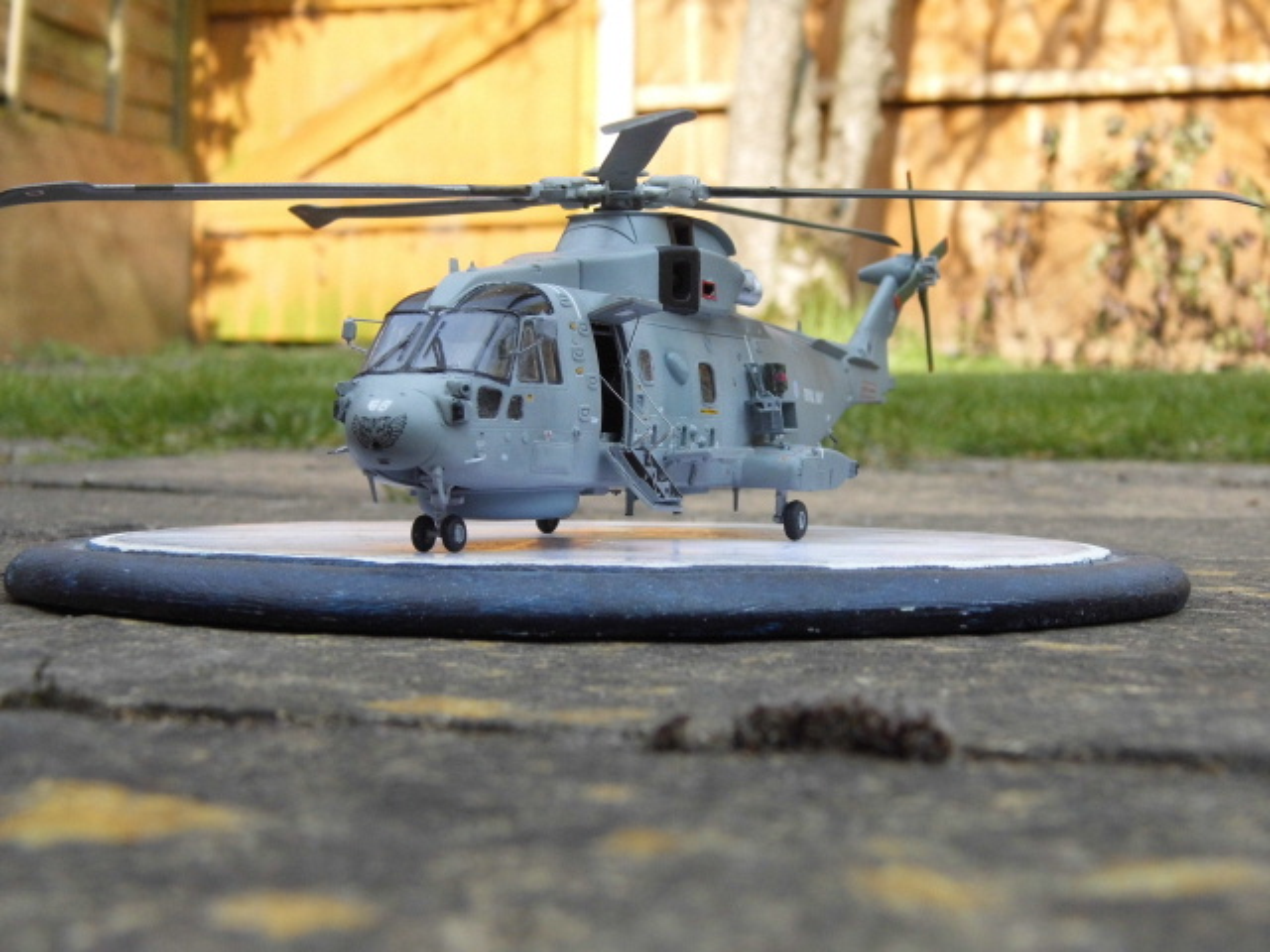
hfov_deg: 33.2
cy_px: 476
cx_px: 635
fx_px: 2128
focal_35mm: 58
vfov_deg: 25.2
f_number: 3.9
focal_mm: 10.4
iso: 200
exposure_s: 1/400
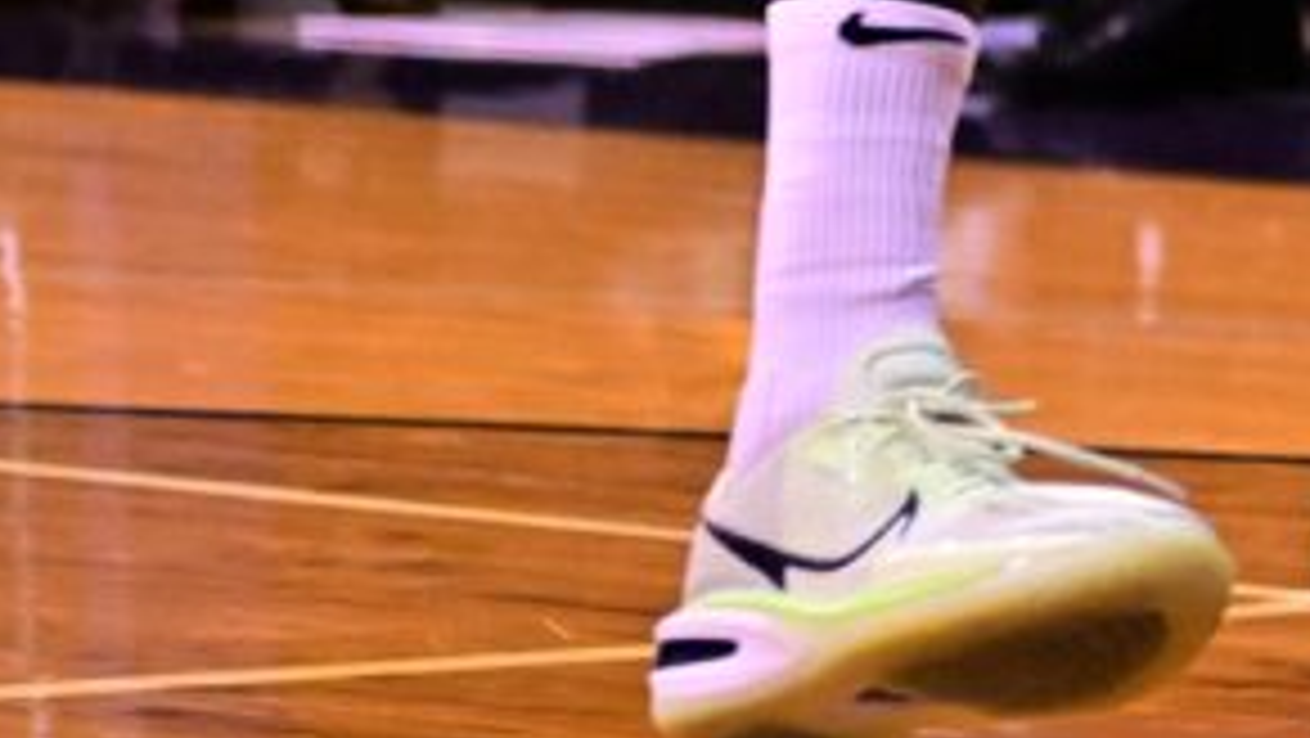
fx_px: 13449
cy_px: -724
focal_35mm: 387
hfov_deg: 5.4
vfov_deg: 3.1
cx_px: 2944
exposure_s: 1/1600
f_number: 2.8
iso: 3200
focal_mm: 70
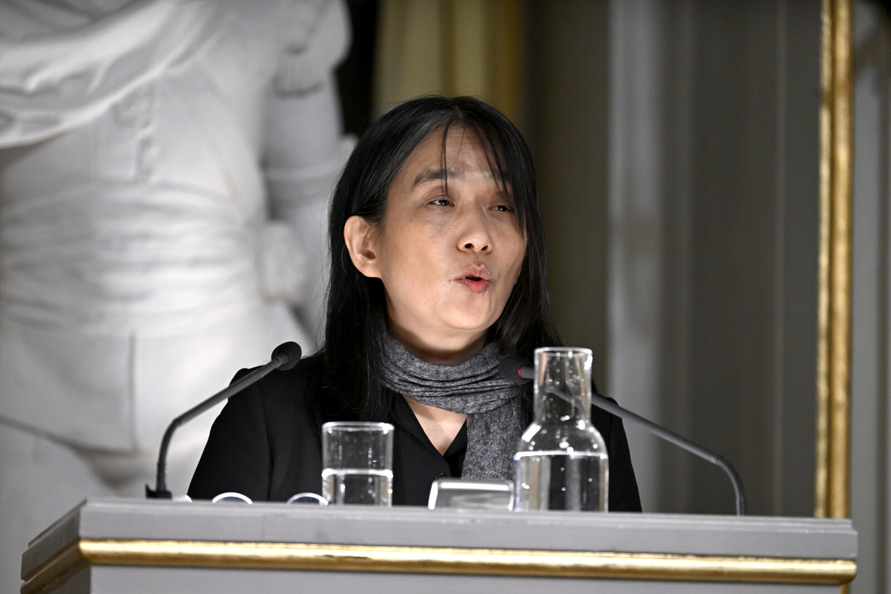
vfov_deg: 4.2
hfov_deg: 6.2
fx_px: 8168
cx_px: 446
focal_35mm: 330
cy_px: 297
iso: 2500
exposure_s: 1/80
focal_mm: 330
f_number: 5.3
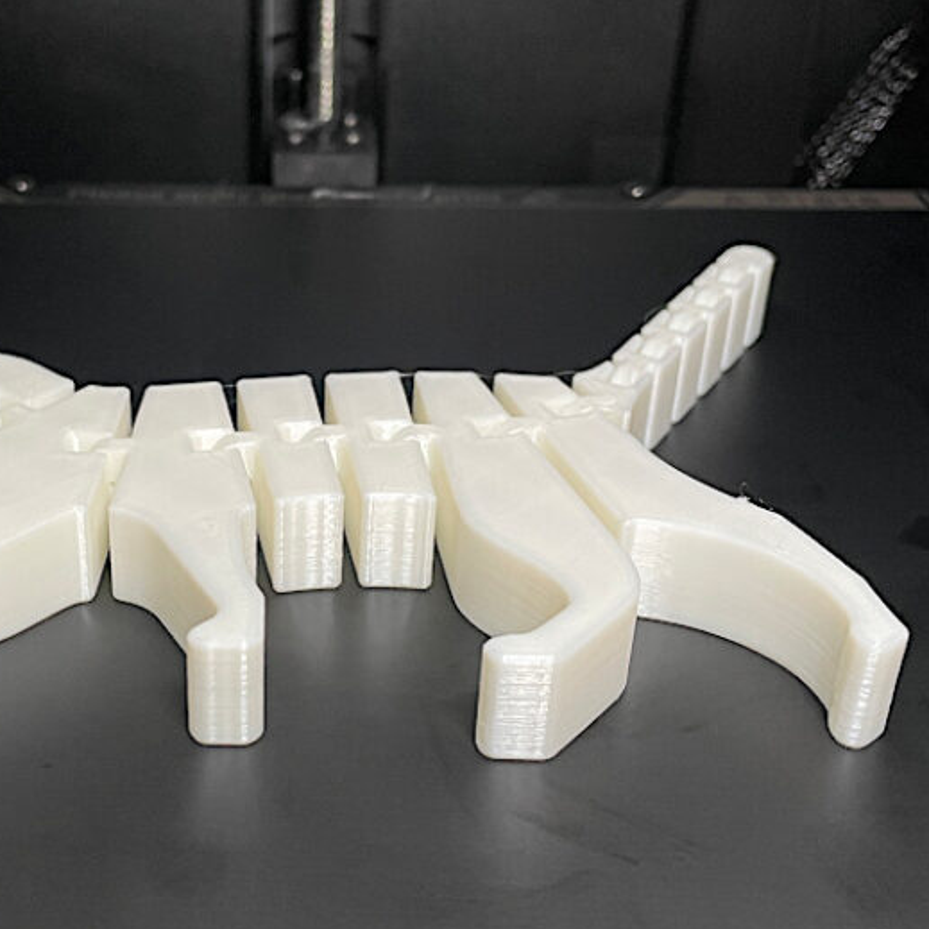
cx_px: 288
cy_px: 510
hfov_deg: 47.4
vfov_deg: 48.4
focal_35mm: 34
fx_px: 1032
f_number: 1.6
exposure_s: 1/50
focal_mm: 4.2
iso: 64
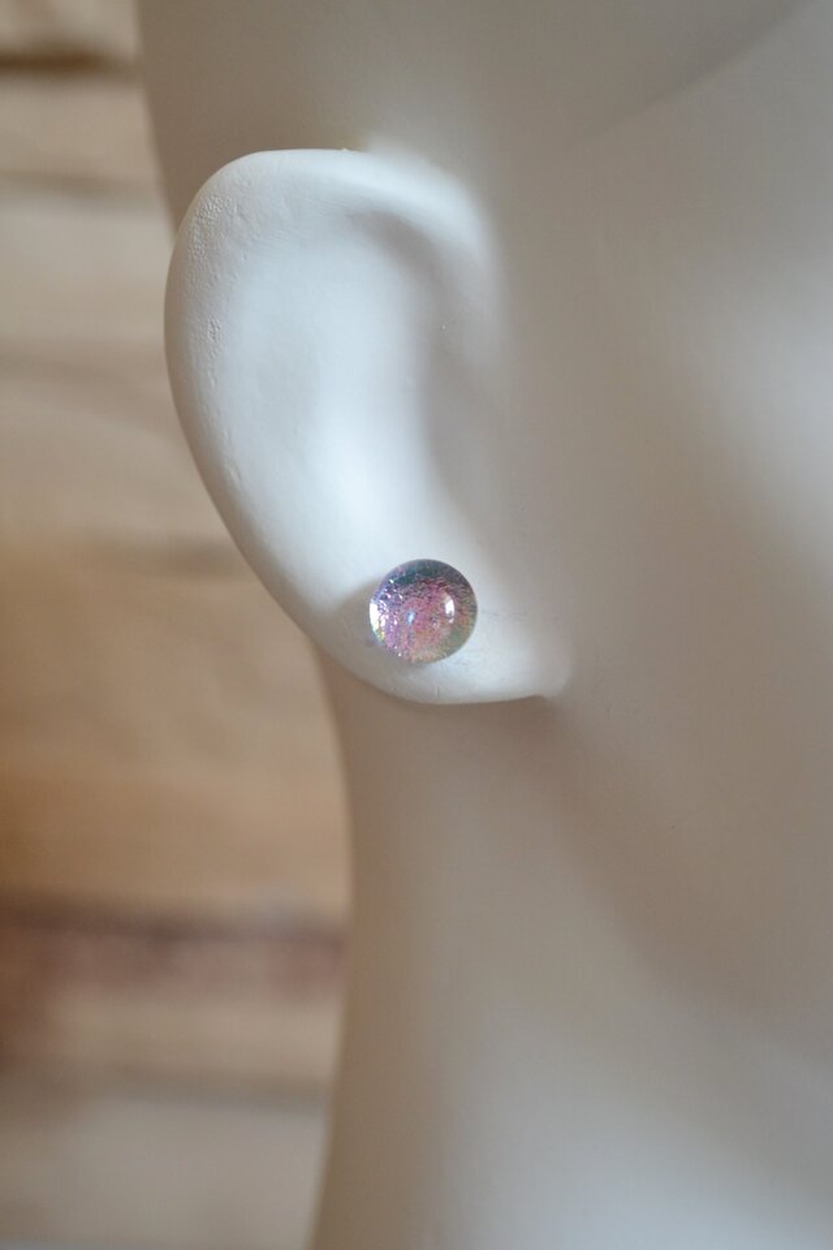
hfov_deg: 25.8
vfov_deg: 37.9
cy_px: 625
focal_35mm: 52
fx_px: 1822
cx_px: 416
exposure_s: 1/60
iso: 720
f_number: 5
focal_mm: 35
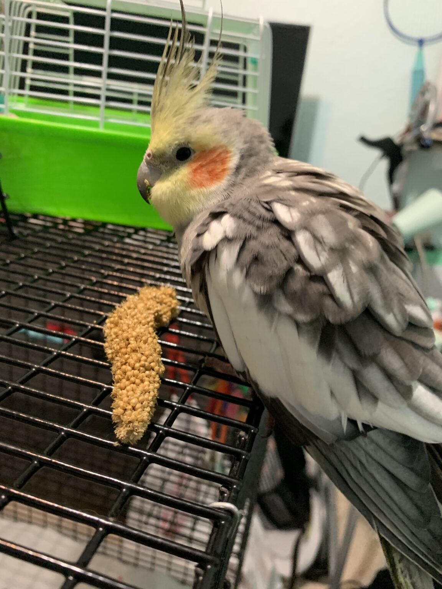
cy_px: 294
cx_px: 221
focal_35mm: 26
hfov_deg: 53.1
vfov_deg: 67.3
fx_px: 443
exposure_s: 1/40
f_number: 1.8
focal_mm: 4.25
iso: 320
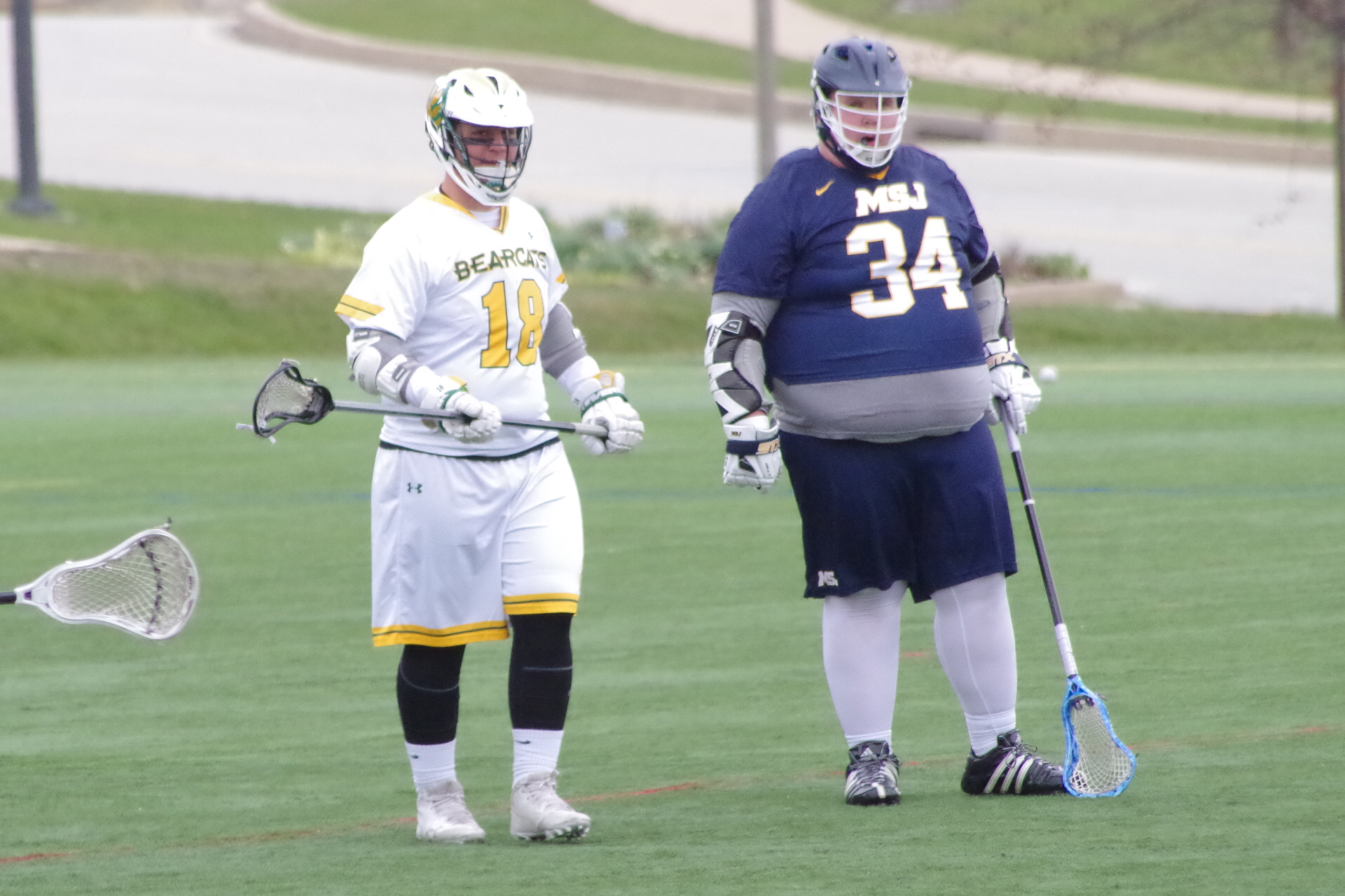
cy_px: 448
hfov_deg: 4.6
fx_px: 16811
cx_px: 672
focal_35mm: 450
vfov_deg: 3.1
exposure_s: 1/2500
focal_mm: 300
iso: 3200
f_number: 9
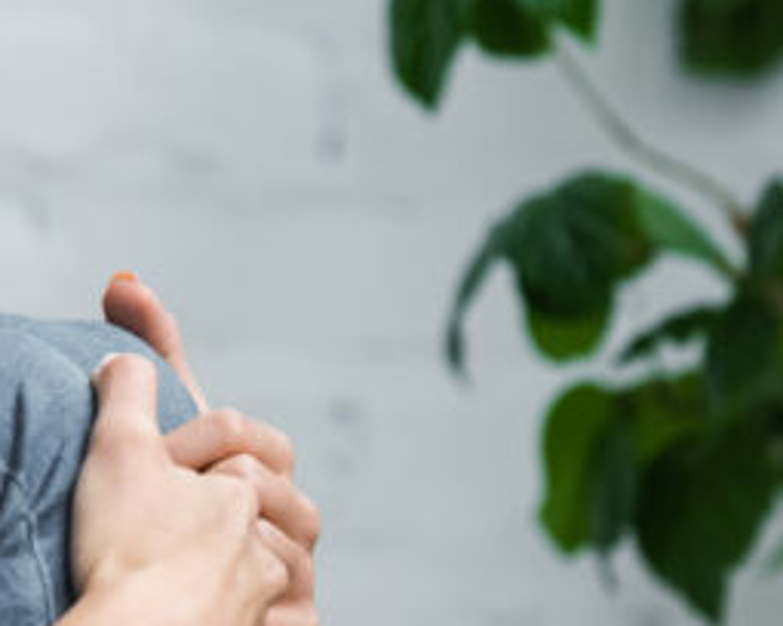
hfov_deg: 4.3
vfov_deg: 3.4
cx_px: -107
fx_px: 10475
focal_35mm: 452
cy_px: 330
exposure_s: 1/125
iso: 500
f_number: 3.5
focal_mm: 120
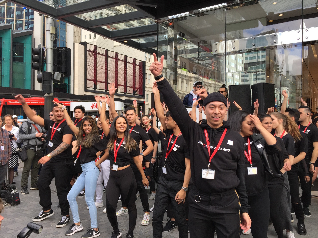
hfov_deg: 61.7
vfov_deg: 48.2
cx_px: 159
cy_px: 119
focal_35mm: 29
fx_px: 266
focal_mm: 4.15
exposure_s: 1/373
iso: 32
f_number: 2.2
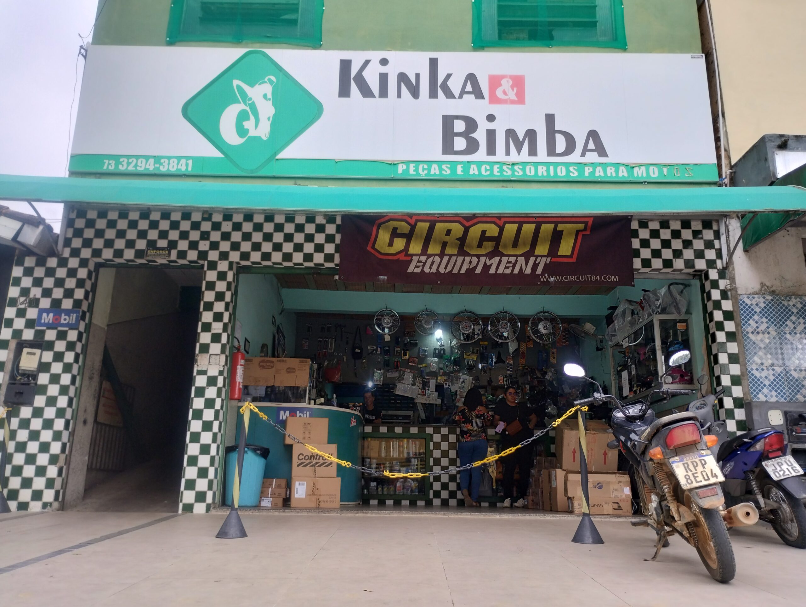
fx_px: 653
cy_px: 304
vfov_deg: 49.9
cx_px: 403
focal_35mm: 28
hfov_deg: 63.4
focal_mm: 4.27
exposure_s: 1/235
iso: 100
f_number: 1.8
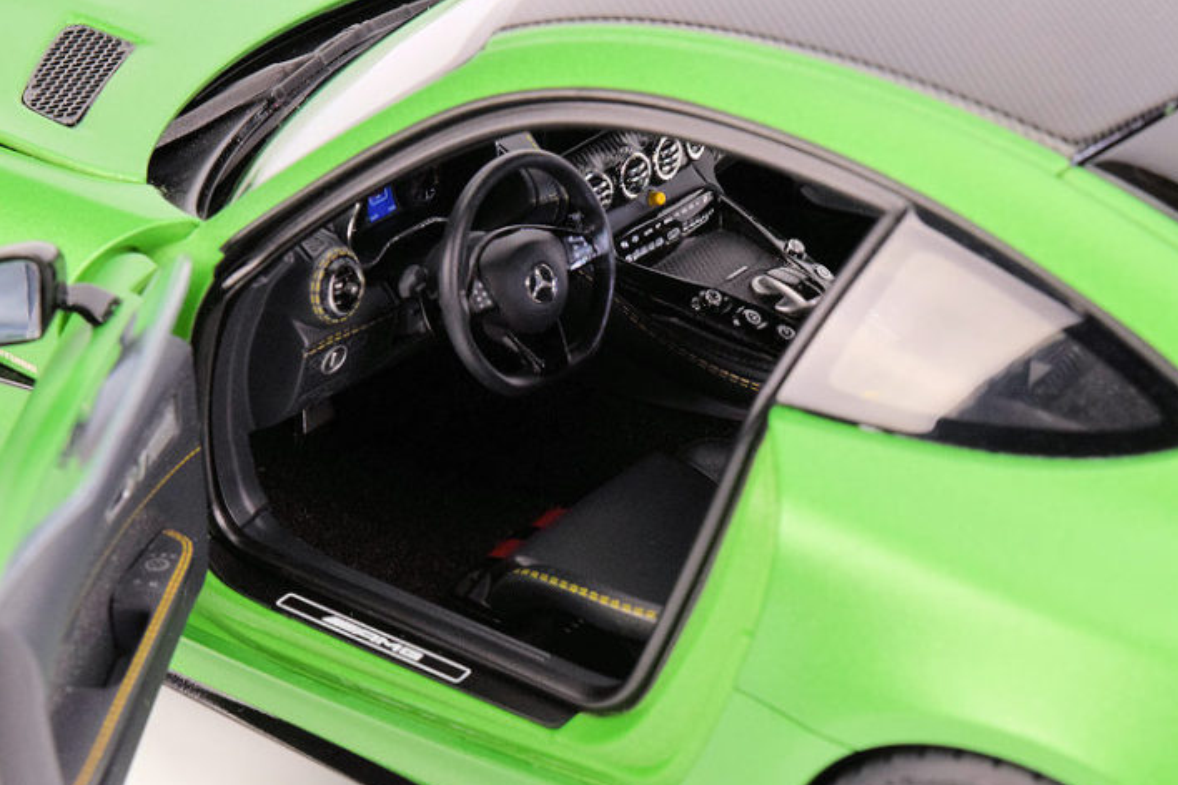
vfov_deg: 15.3
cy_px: 409
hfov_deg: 22.7
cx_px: 546
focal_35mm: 90
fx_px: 2930
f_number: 22
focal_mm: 55
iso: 800
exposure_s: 1/15
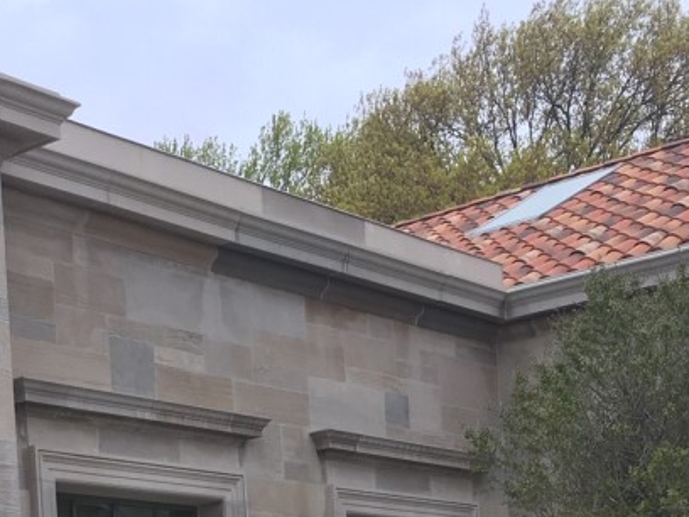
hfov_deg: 22.5
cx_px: 265
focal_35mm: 87
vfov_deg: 15.8
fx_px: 1732
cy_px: 737
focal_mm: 4.15
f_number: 2.2
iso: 25
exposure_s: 1/386
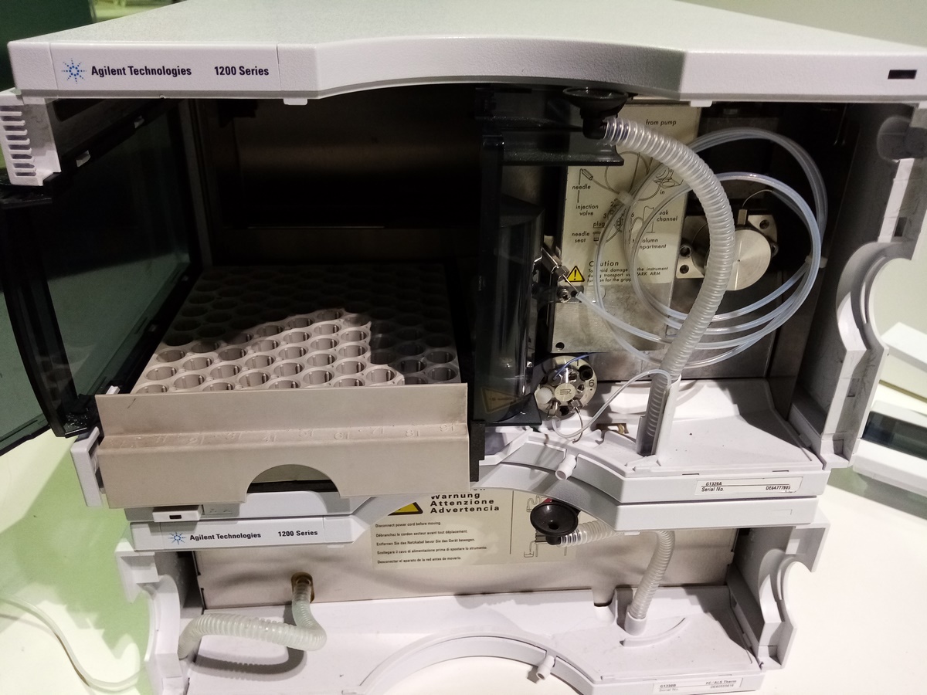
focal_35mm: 26
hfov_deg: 67.3
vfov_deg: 53.1
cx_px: 464
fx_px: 696
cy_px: 348
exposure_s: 1/33.3
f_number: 1.8
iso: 177
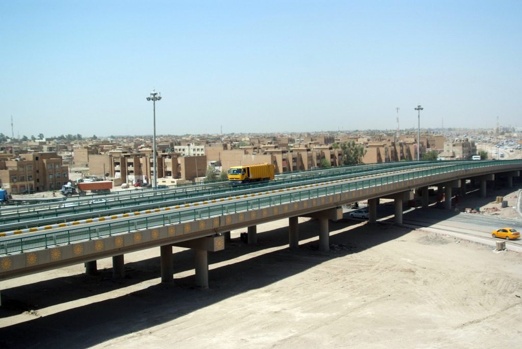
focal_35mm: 42
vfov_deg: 32.0
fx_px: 610
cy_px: 174
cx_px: 261
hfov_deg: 46.4
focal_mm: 28
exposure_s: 1/2250
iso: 200
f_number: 5
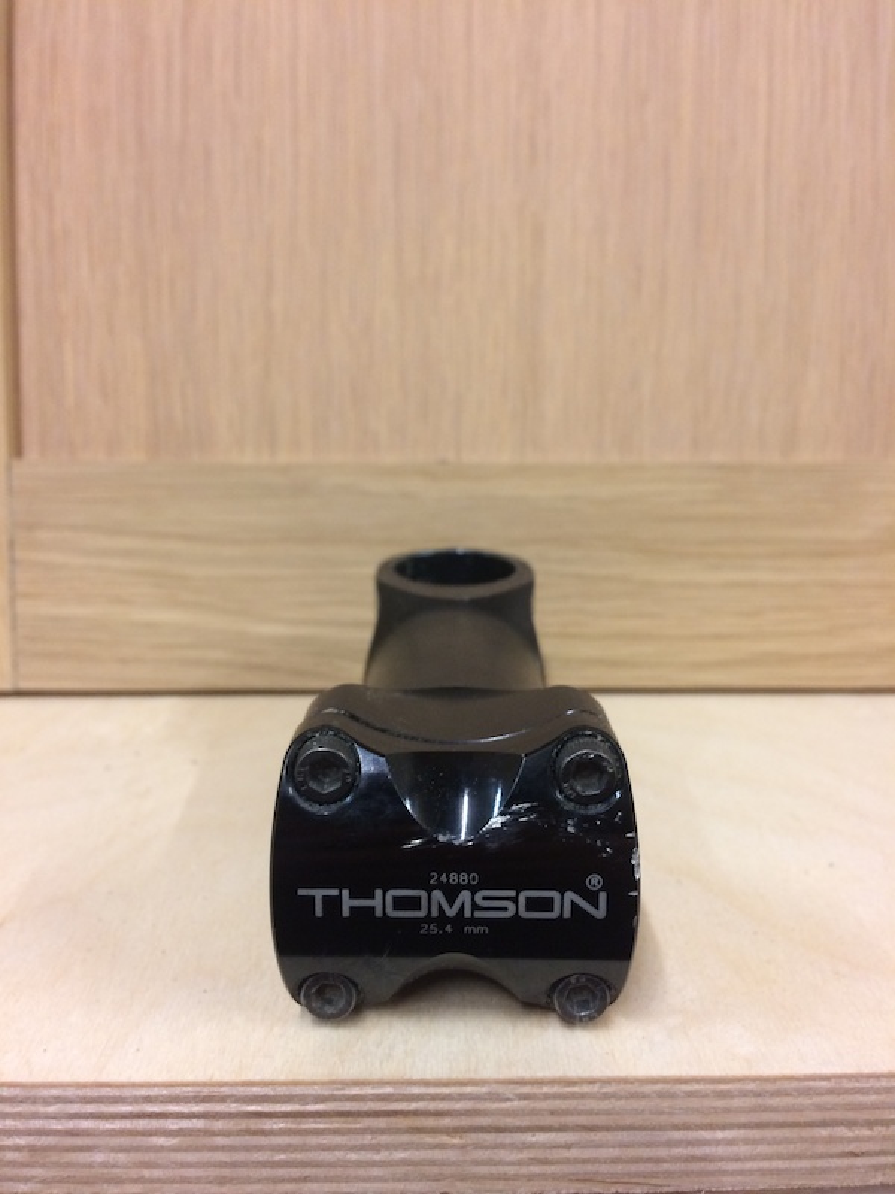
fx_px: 1000
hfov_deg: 48.2
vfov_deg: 61.7
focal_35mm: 29
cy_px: 597
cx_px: 448
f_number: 2.2
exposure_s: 1/33
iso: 200
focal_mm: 4.15
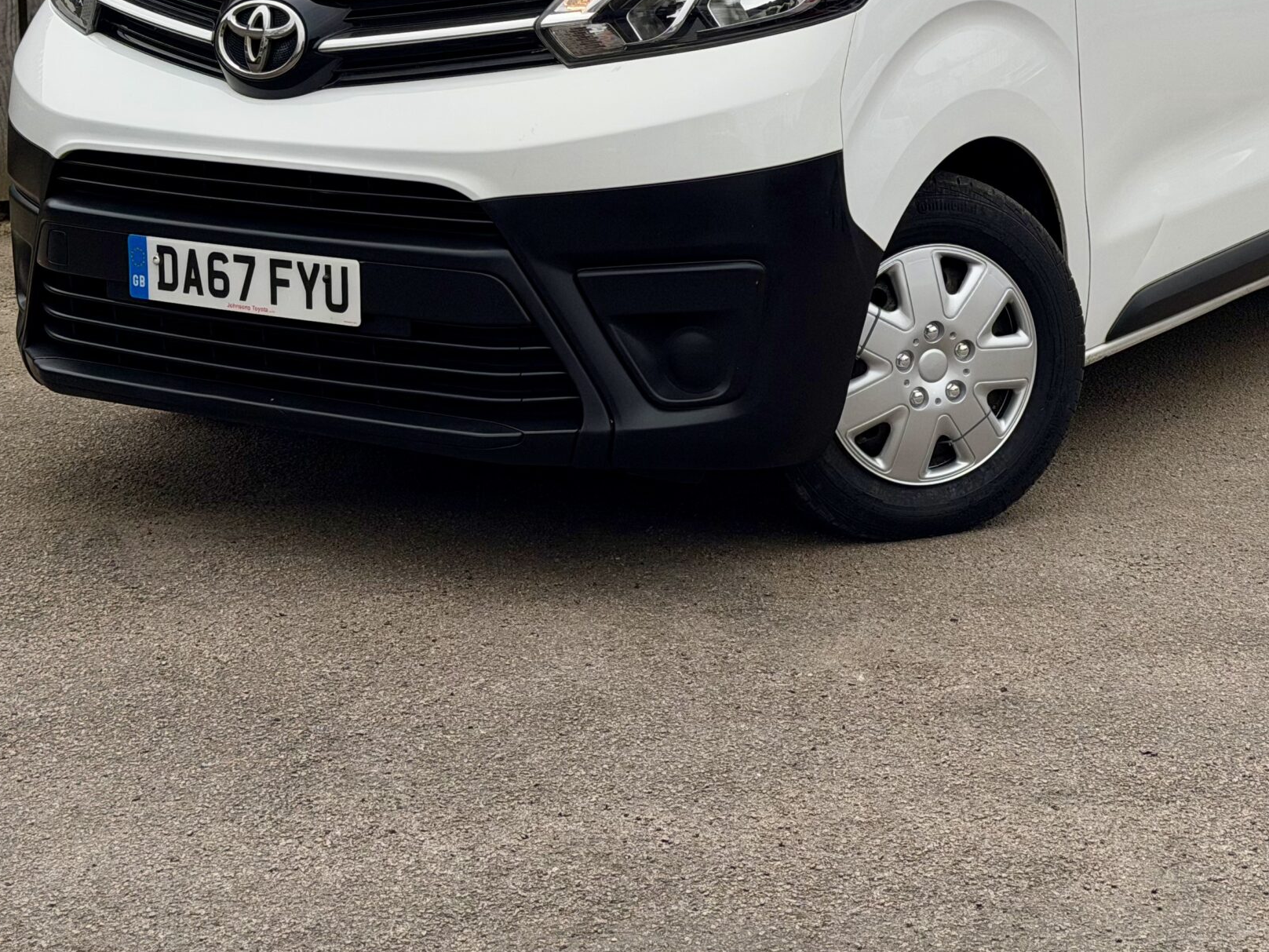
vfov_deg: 19.2
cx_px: 806
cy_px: 203
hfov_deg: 25.6
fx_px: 2786
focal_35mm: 76
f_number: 1.78
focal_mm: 6.76
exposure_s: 1/1883
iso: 64
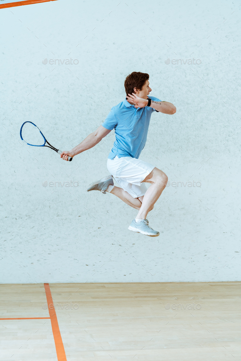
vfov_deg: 41.1
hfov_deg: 28.1
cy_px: 180
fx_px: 482
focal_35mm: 48
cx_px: 120
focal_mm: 48
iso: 250
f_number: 3.5
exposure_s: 1/200
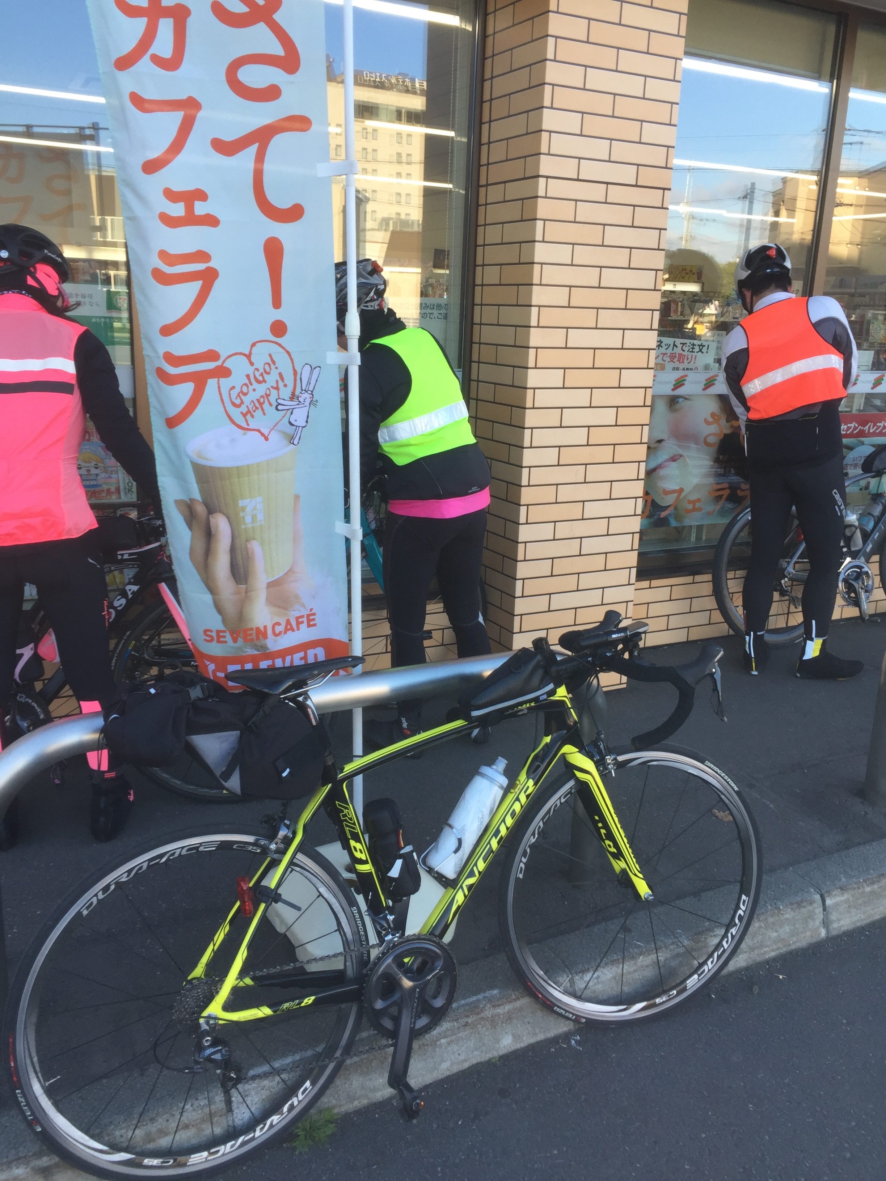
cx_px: 443
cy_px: 590
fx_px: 990
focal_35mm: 29
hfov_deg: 48.2
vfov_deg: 61.7
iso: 32
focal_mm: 4.15
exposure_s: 1/120
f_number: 2.2
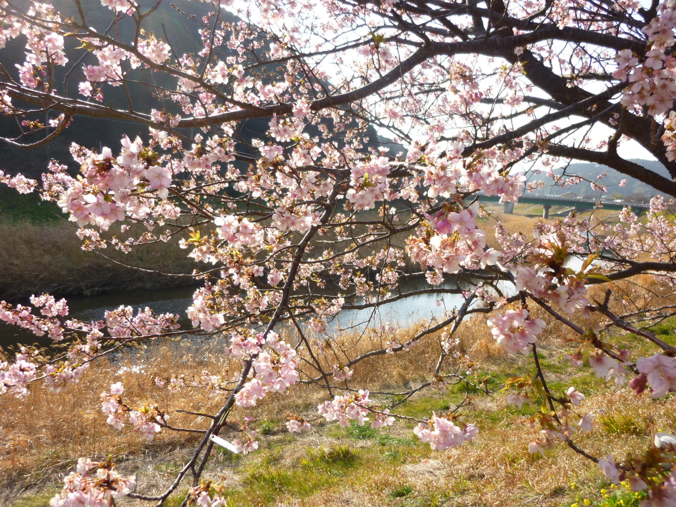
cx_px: 338
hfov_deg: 69.4
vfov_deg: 54.9
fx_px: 488
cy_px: 254
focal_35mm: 25
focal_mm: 4.5
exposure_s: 1/320
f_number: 3.3
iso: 80
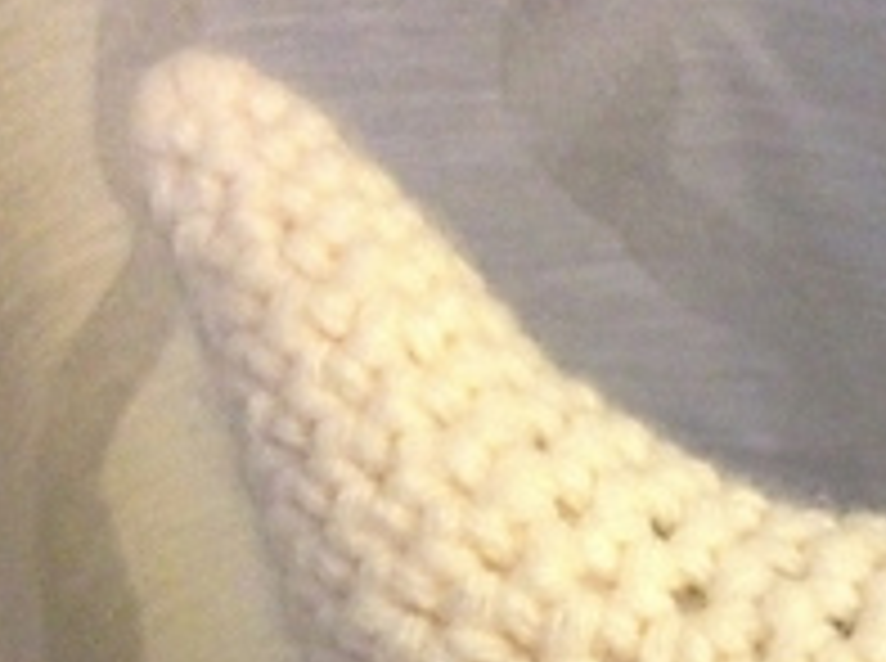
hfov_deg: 21.0
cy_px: 763
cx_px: 967
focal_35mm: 89
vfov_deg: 16.0
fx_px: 2274
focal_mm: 4.28
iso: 500
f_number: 2.4
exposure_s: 1/15
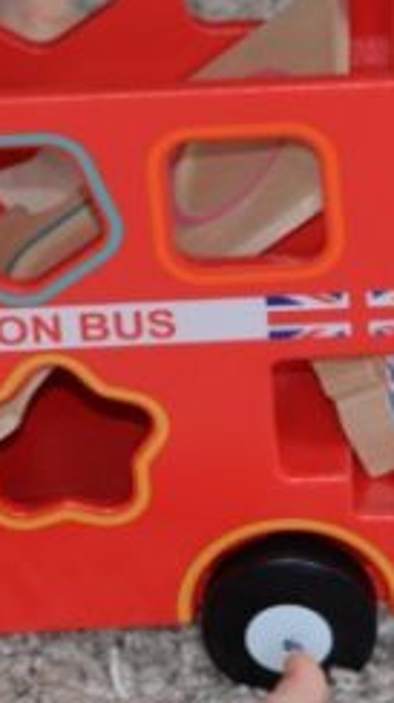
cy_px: 331
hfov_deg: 2.8
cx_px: 302
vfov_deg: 4.9
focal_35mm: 438
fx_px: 8146
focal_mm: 170
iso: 1600
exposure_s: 1/100
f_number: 8
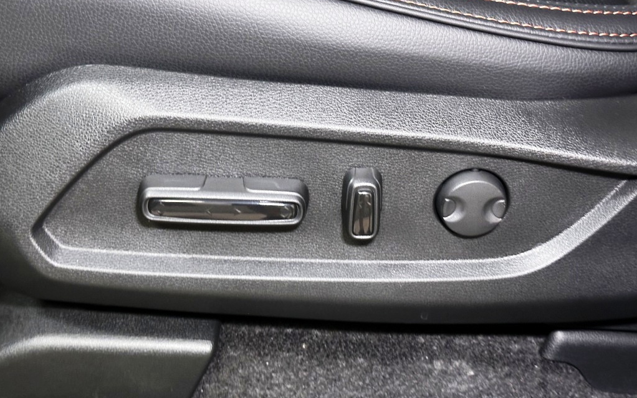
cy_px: 203
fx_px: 885
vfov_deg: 25.3
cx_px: 318
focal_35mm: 51
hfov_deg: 39.6
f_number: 1.78
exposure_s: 1/24
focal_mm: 6.86
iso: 640
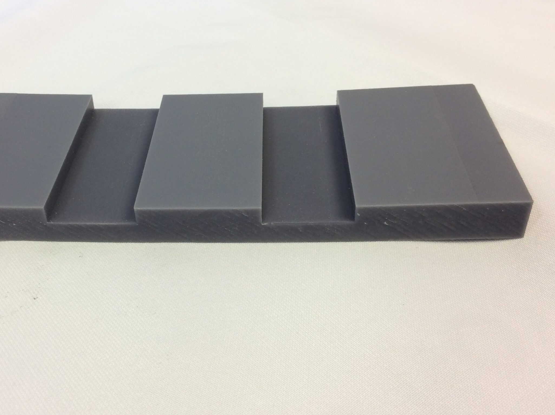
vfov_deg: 35.9
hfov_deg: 46.5
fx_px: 640
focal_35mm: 40
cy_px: 200
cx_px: 217
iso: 32
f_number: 2.4
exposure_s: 1/24
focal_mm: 3.3
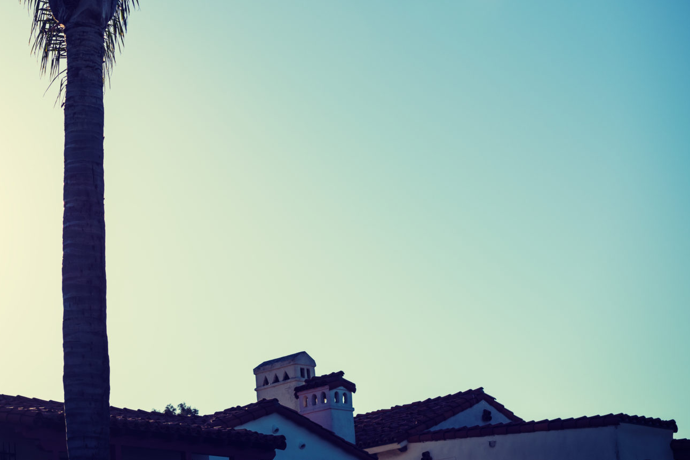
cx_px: 137
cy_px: 104
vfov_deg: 13.8
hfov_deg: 20.4
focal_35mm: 99
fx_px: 1898
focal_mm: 50
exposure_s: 1/1000
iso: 64
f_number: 5
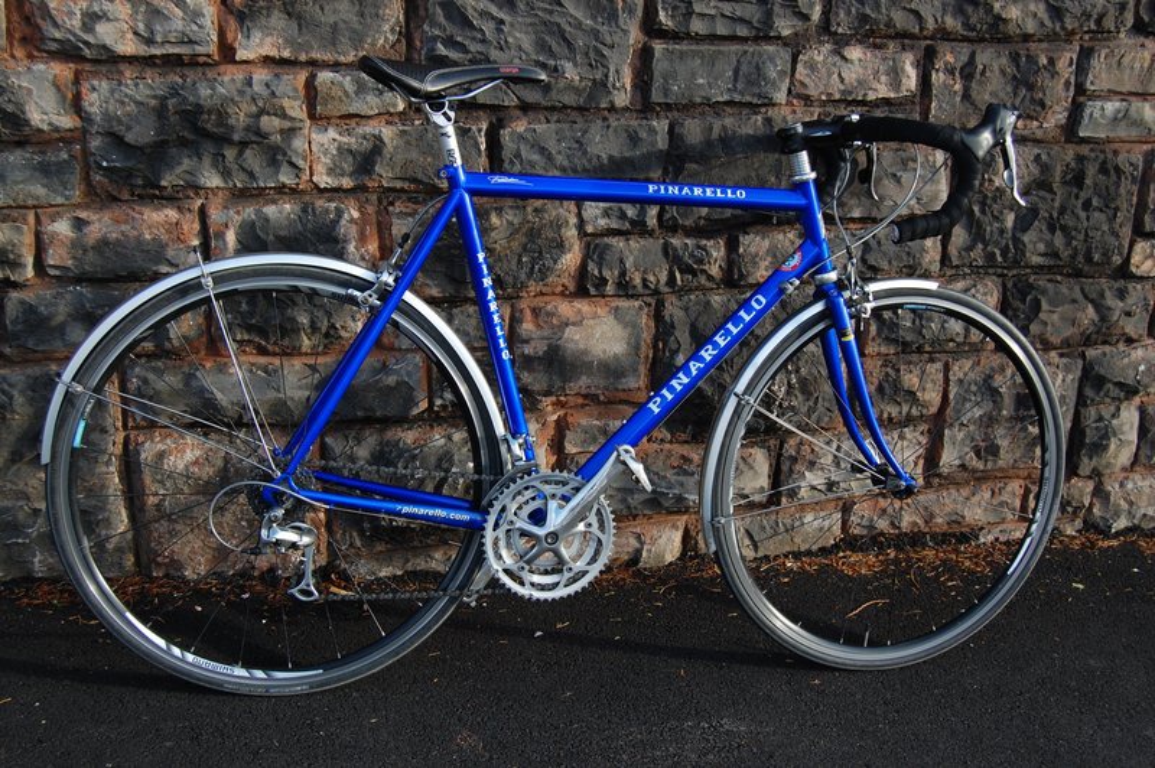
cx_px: 578
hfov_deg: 49.6
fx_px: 1250
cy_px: 384
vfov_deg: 34.2
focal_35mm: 39
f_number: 6.3
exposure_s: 1/200
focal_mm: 26
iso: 200
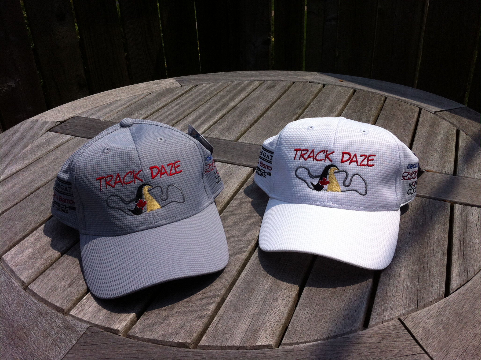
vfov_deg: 40.6
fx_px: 486
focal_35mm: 35
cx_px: 240
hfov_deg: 52.7
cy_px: 180
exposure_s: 1/3016
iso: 80
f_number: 2.8
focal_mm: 3.85
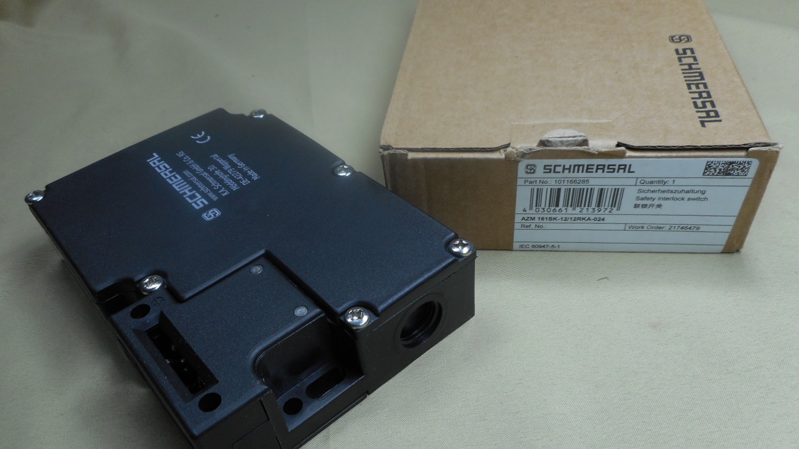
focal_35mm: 28
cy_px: 272
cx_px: 397
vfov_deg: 41.3
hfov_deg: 67.9
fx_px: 593
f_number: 3.7
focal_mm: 4.5
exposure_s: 1/125
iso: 80
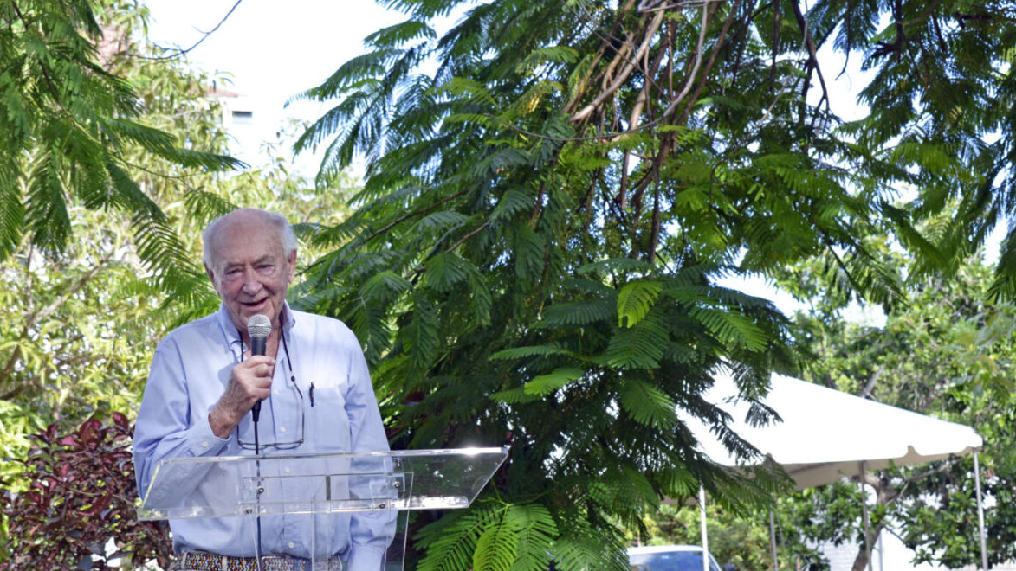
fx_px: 2856
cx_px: 411
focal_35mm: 106
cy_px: 441
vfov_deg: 11.4
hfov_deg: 20.2
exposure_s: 1/320
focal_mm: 55
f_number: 5.6
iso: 800
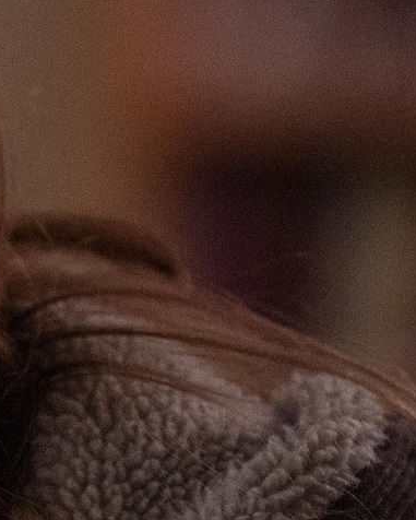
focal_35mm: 788
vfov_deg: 2.5
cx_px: -285
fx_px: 12123
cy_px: 270
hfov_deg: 2.0
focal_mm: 200
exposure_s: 1/200
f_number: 4
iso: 6400
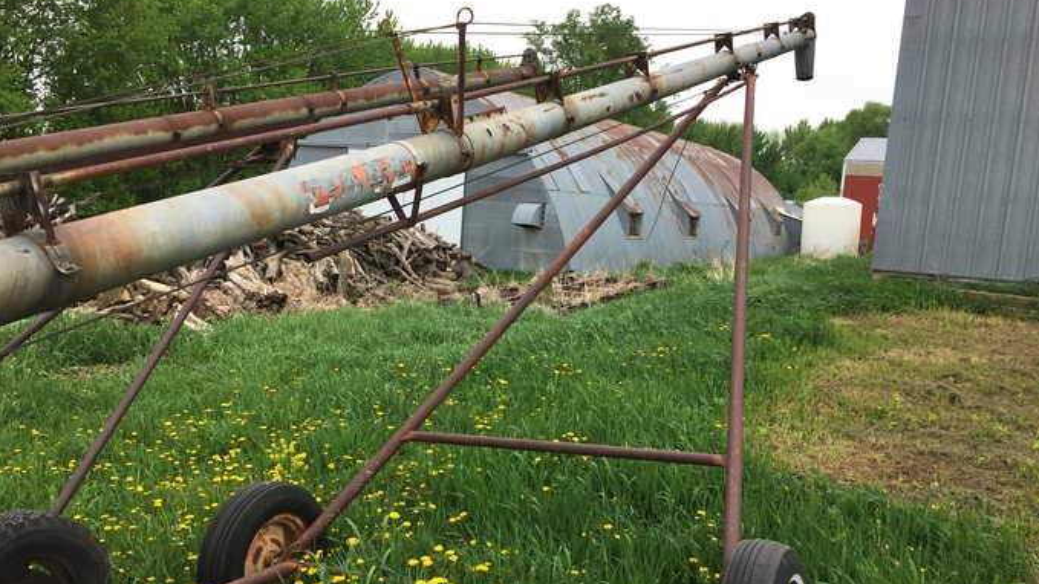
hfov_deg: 61.0
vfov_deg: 36.6
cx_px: 523
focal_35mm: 32
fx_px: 882
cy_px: 335
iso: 32
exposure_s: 1/471
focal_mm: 4.15
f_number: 2.2
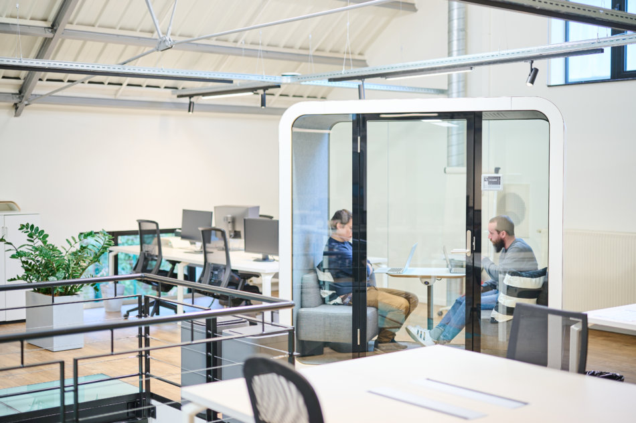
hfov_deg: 39.6
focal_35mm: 50
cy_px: 212
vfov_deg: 27.0
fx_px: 883
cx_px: 318
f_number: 1.4
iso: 160
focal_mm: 50
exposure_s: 1/125
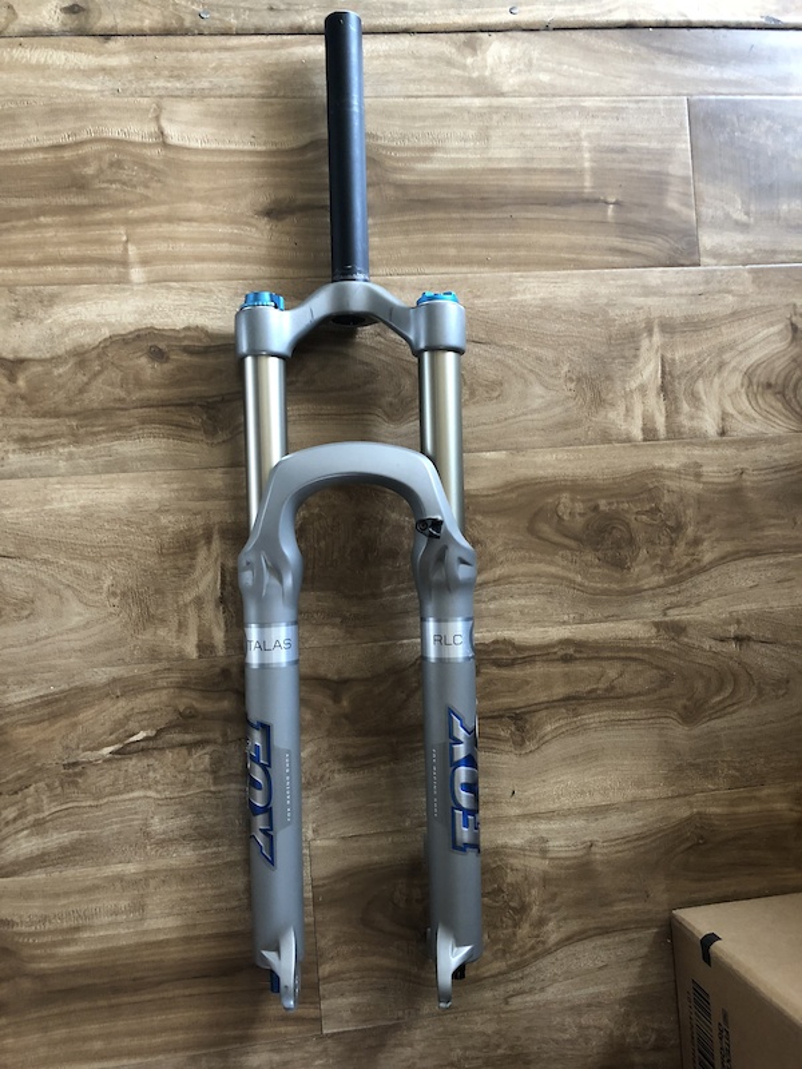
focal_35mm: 28
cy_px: 534
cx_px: 401
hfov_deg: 49.7
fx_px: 865
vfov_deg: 63.4
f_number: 1.8
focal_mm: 4
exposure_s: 1/13
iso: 100
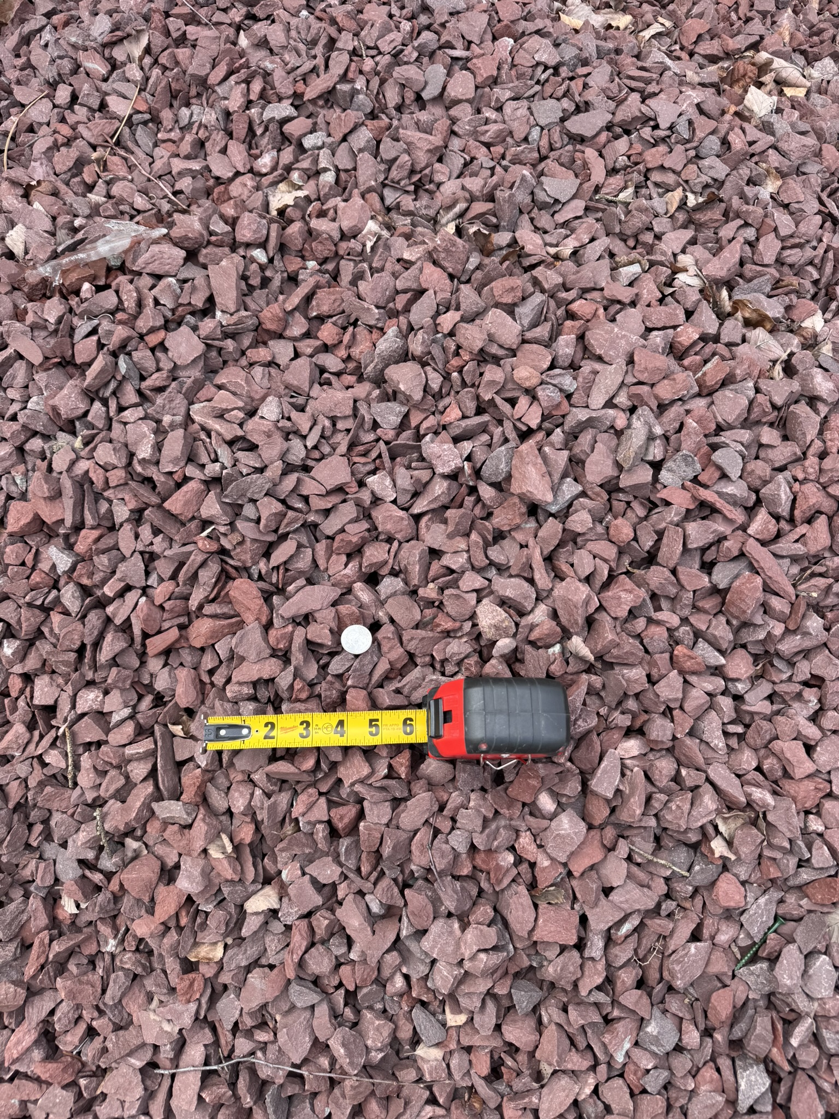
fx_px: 776
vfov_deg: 71.6
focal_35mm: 24
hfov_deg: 56.8
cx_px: 420
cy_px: 560
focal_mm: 6.76
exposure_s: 1/514
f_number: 1.78
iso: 80
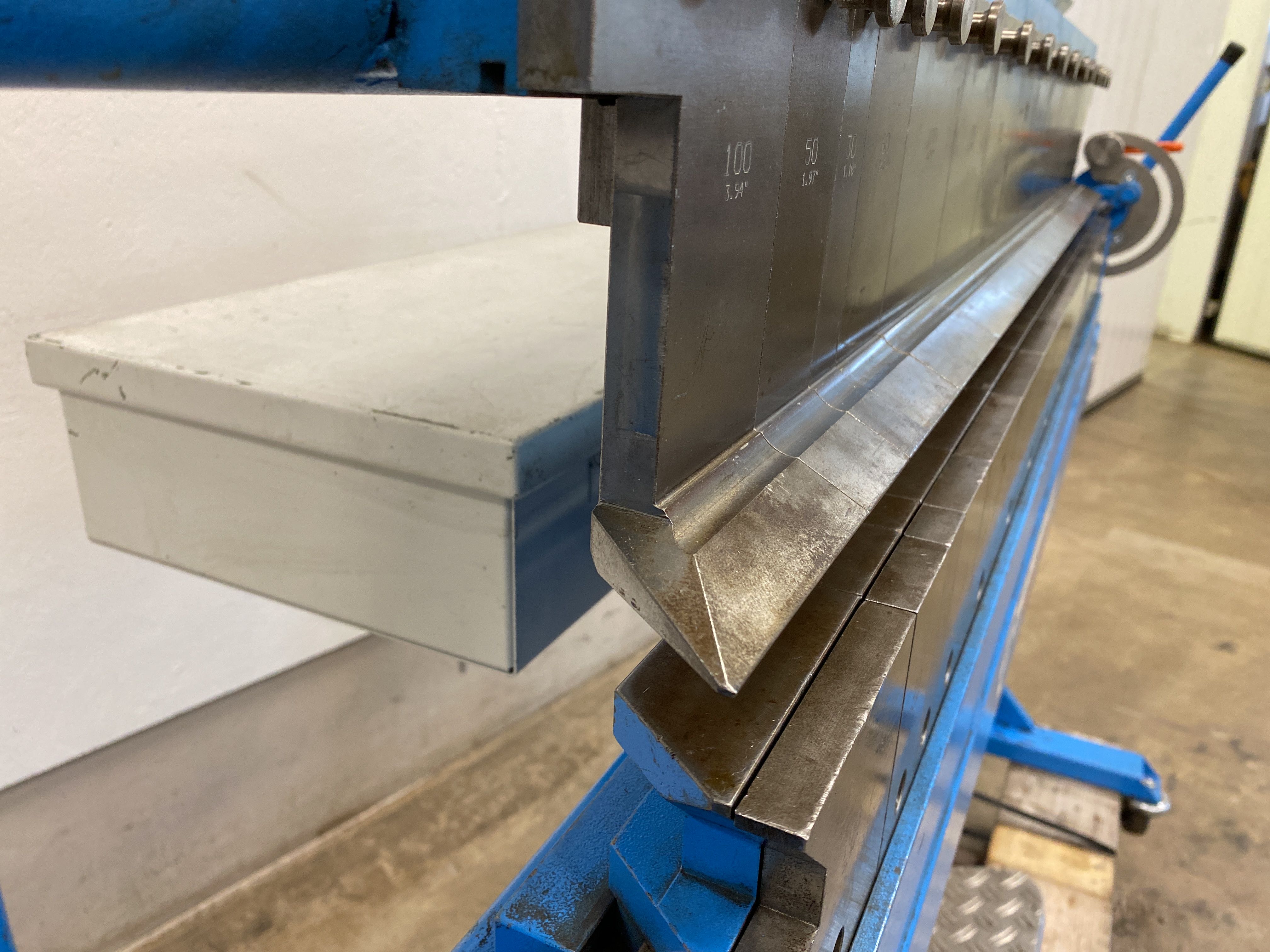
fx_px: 954
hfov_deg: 67.3
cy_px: 476
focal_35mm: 26
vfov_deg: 53.1
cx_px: 635
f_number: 1.8
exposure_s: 1/60
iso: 160
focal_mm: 4.25
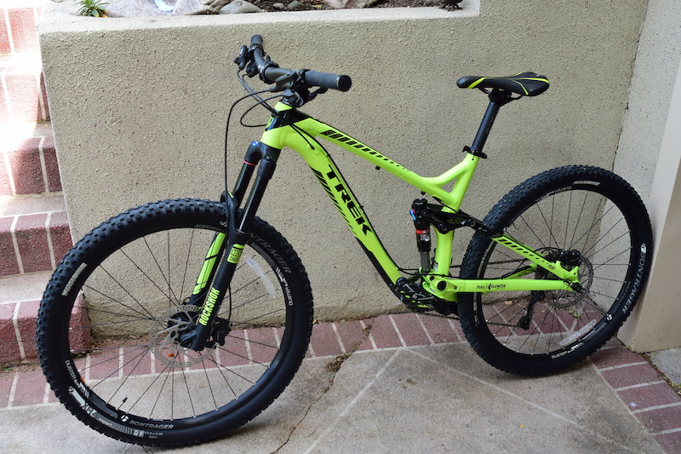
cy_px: 227
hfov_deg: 53.1
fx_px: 681
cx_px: 340
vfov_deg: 36.9
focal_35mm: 36
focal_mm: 24
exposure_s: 1/125
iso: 125
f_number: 4
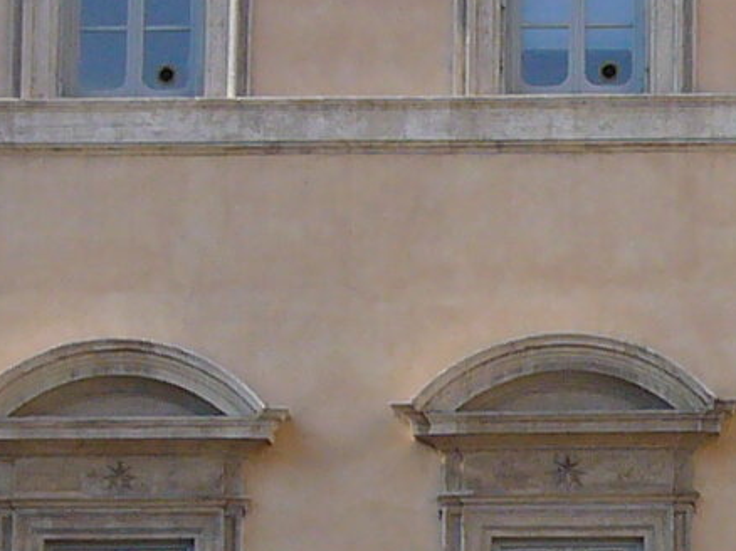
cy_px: 598
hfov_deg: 6.7
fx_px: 6290
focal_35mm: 296
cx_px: 840
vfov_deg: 5.0
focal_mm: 7.5
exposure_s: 1/500
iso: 80
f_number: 3.5
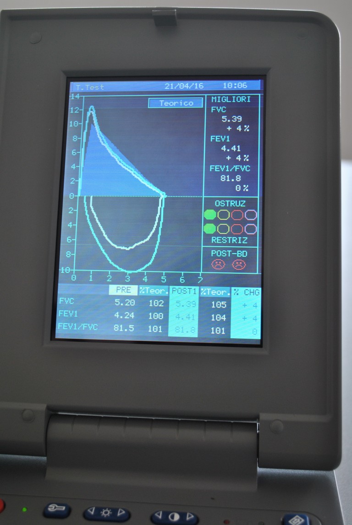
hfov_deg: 30.0
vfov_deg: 43.6
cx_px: 176
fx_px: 658
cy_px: 262
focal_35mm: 45
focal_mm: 30
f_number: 4.5
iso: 250
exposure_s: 1/30
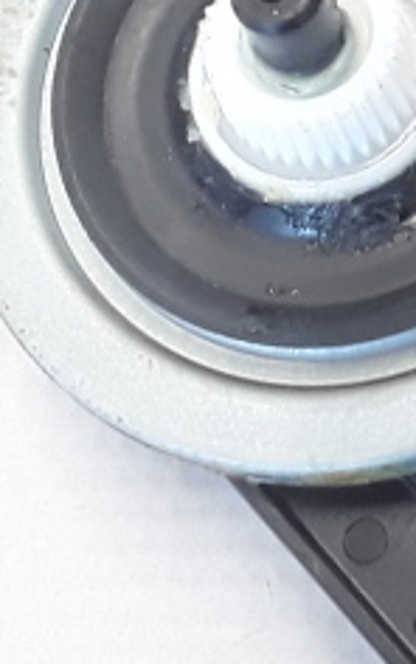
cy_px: 174
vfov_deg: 16.7
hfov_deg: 10.2
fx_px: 2244
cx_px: 666
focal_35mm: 124
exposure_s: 1/33
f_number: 1.9
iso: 100
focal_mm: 2.91
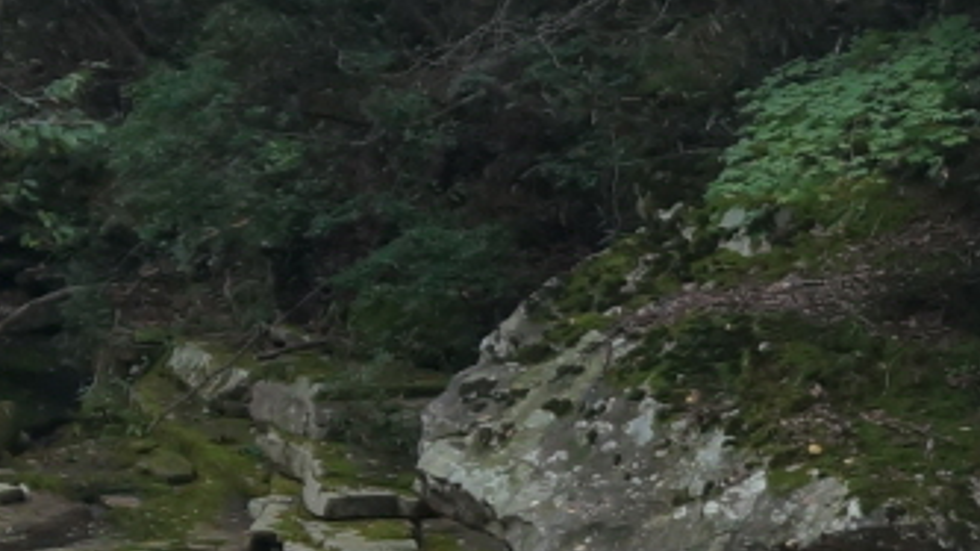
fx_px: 4001
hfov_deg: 13.1
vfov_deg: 7.6
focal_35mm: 154
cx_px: 1557
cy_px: 977
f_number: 4
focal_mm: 17
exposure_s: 1/160
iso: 500
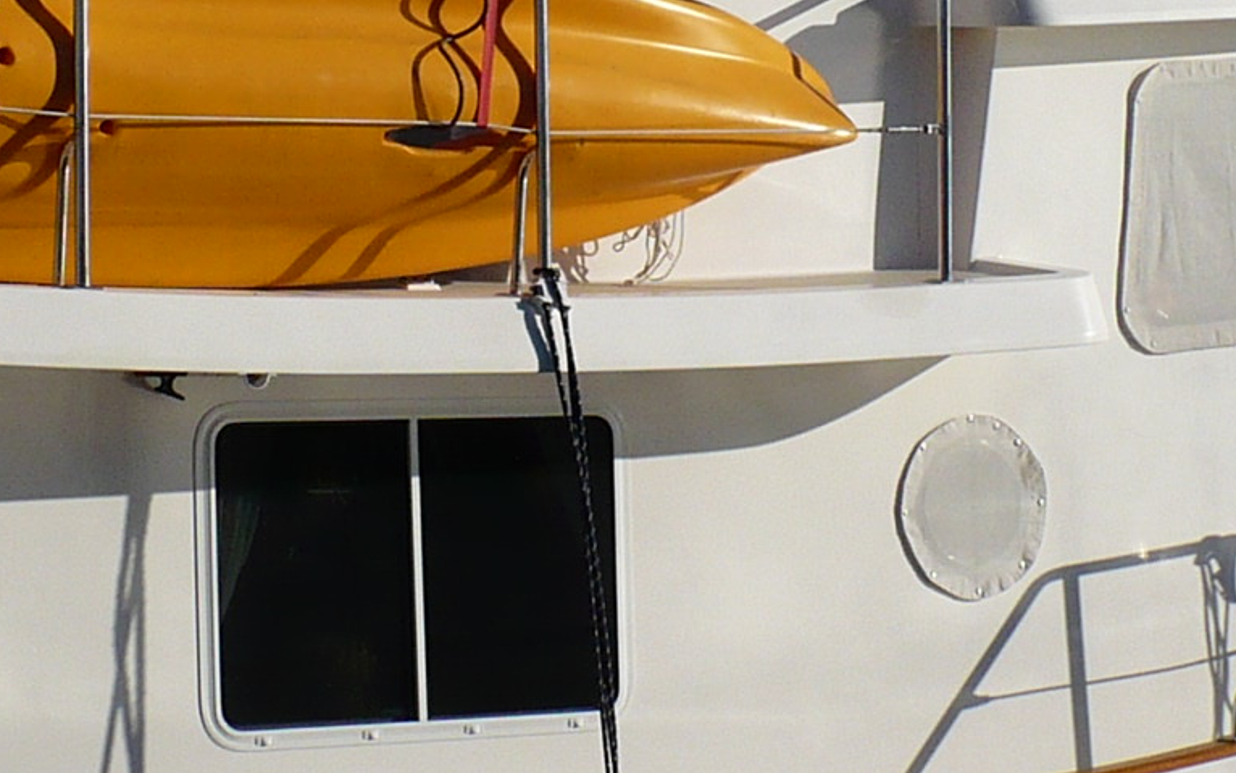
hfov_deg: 15.9
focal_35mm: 131
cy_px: 258
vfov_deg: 10.0
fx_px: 4413
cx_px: 628
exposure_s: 1/500
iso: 100
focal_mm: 6.1
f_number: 8
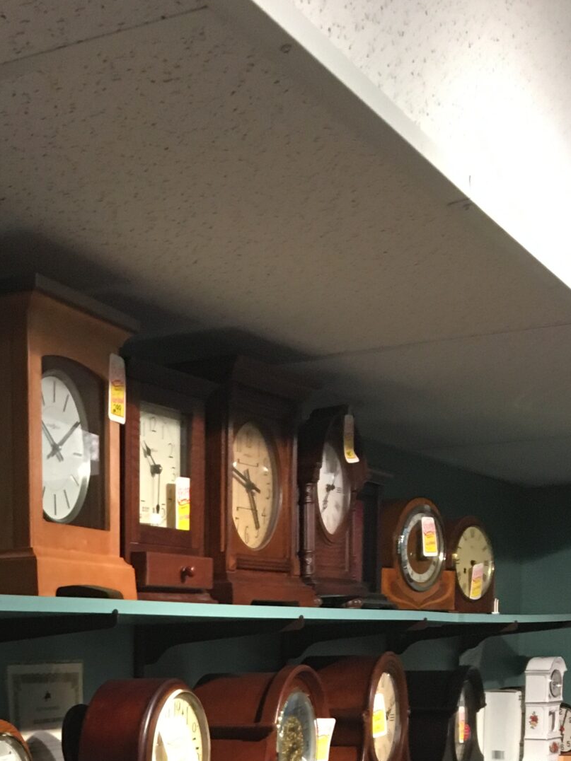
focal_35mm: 69
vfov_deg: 25.7
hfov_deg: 20.3
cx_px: -69
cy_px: 877
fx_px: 1518
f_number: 2.2
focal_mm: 4.15
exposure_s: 1/30
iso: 125
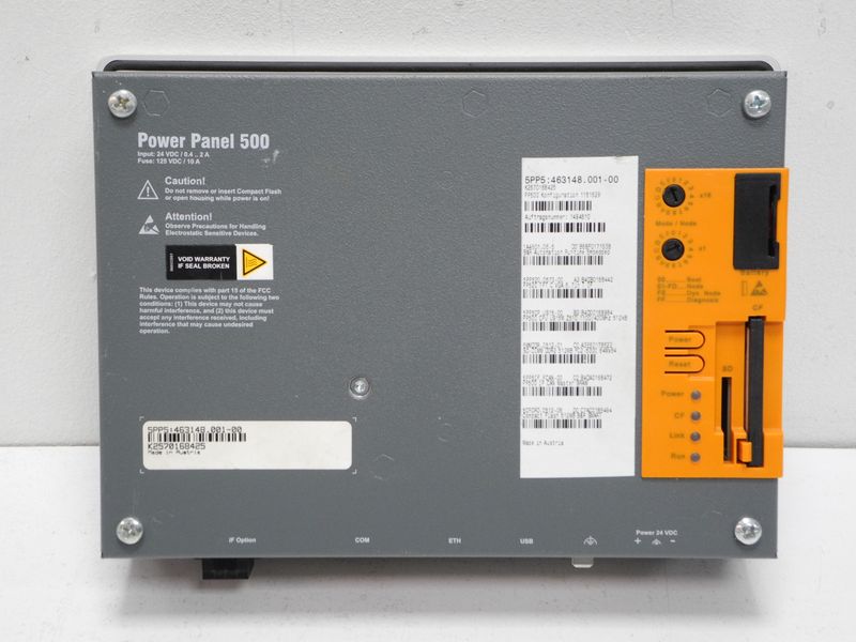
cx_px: 428
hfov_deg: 28.6
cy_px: 321
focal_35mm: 68
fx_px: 1682
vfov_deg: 21.6
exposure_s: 1/30
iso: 277
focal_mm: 14.5
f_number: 4
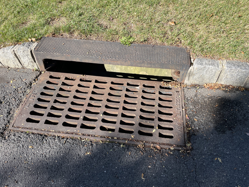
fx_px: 187
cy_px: 94
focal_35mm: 26
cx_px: 124
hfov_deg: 67.3
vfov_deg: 53.1
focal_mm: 4.2
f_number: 1.6
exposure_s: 1/1247
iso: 32
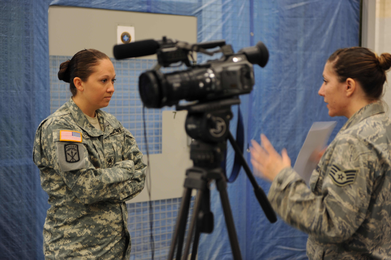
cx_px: 196
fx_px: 673
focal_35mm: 62
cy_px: 130
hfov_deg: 32.4
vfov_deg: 21.9
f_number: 2.8
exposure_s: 1/15
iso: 200
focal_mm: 62
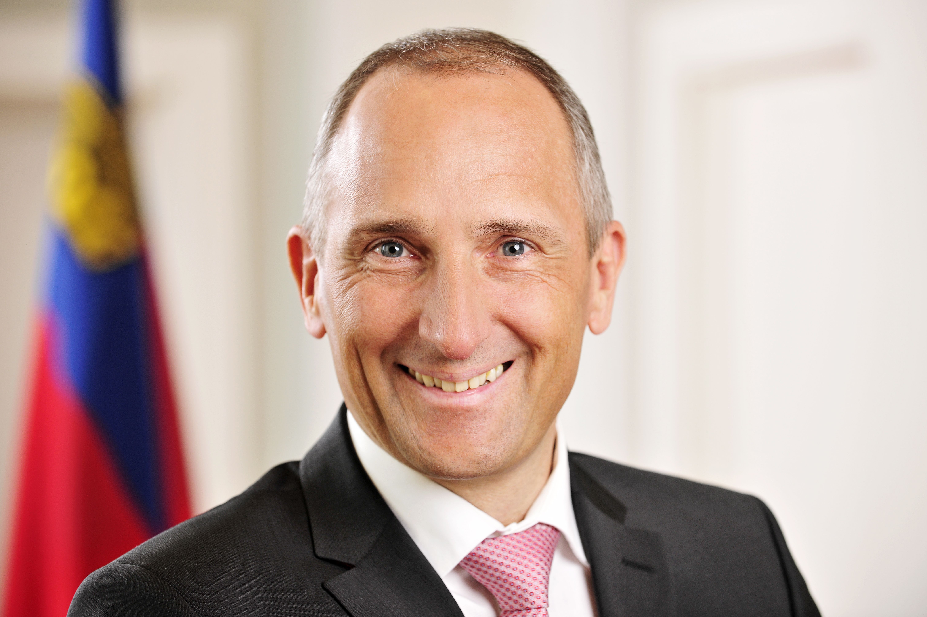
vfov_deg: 11.4
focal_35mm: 120
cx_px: 464
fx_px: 3089
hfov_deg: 17.1
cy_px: 308
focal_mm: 120
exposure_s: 1/60
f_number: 5.6
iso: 400
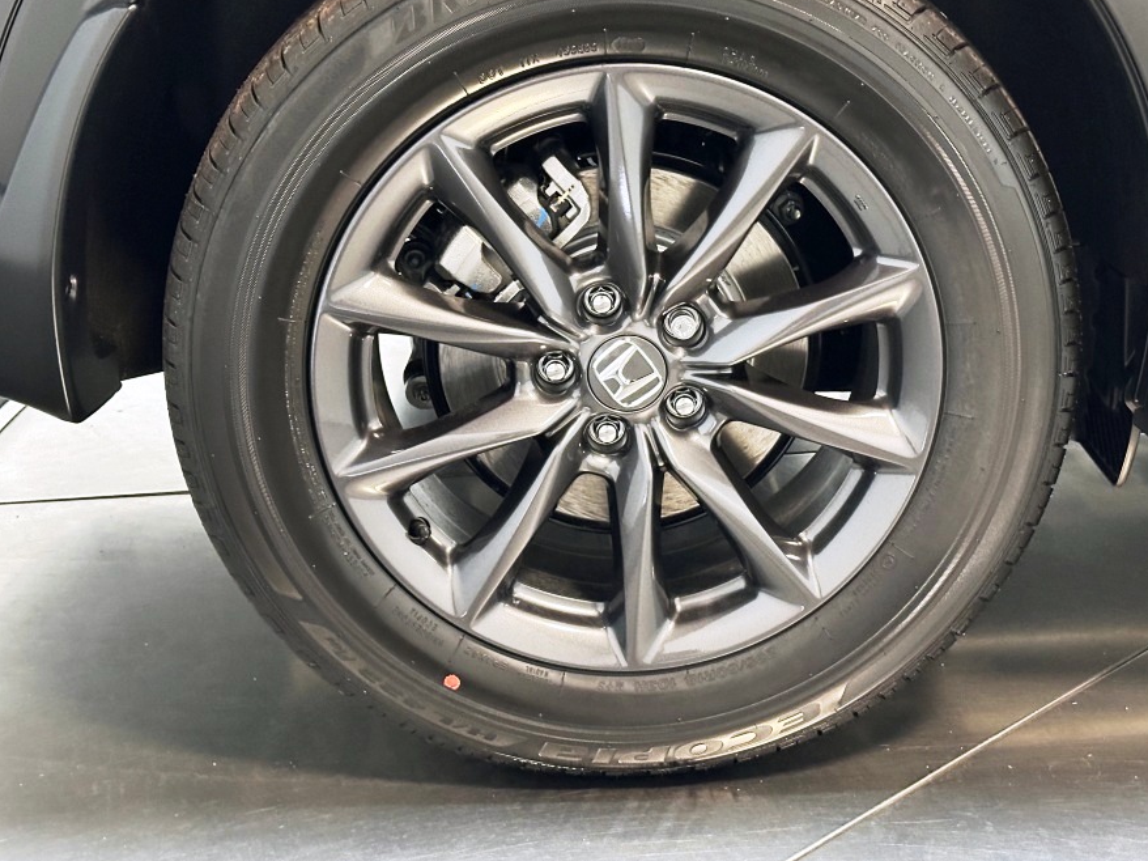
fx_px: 1857
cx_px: 622
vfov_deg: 26.1
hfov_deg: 34.3
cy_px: 368
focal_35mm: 56
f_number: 1.78
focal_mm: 6.86
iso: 640
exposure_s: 1/24
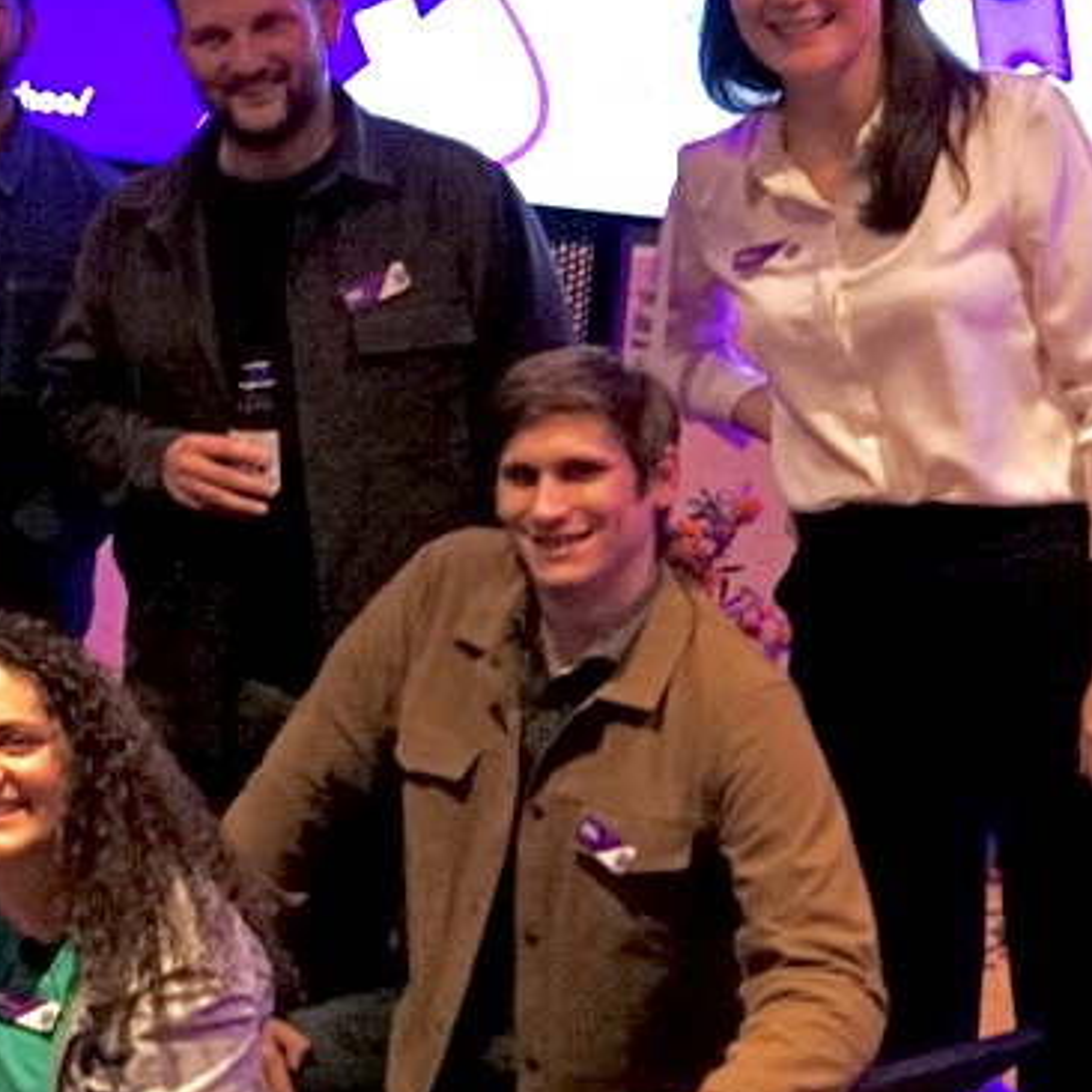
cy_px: 307
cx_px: -883
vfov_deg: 15.9
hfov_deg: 14.1
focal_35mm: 109
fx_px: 3890
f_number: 4
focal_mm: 29
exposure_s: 1/160
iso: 3200
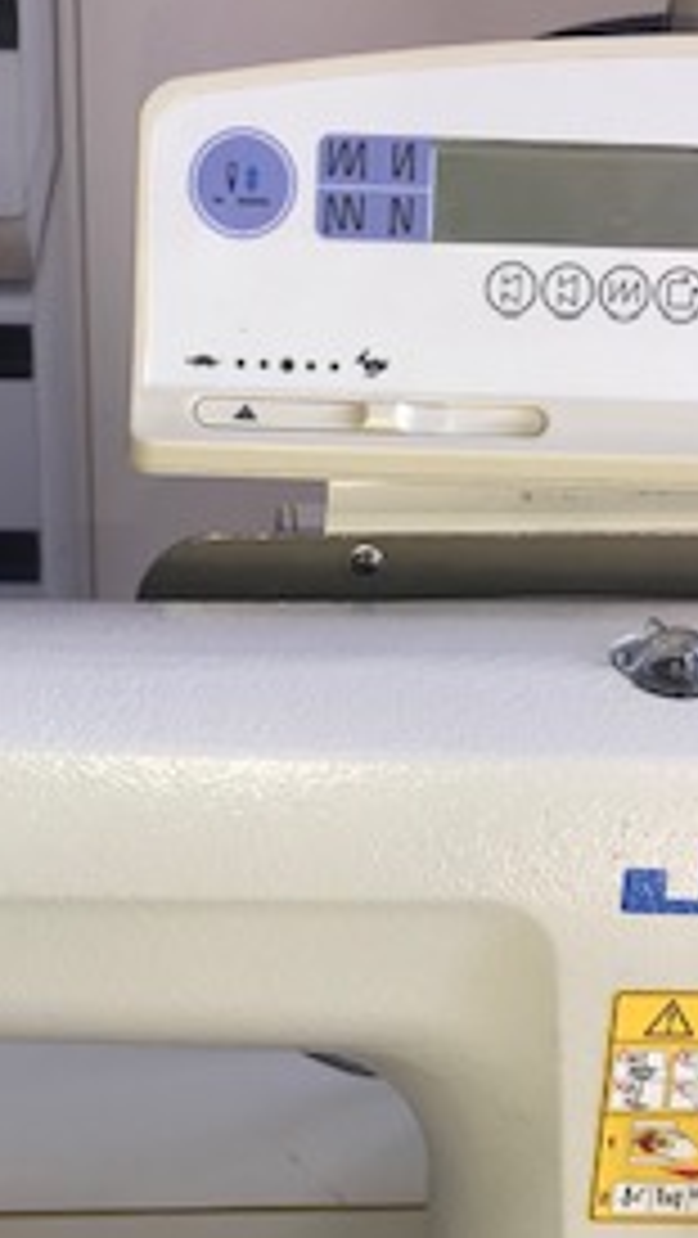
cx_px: 279
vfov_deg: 28.9
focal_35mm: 71
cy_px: 1049
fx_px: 2333
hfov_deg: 17.0
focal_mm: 3.99
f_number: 1.8
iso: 20
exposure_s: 1/133
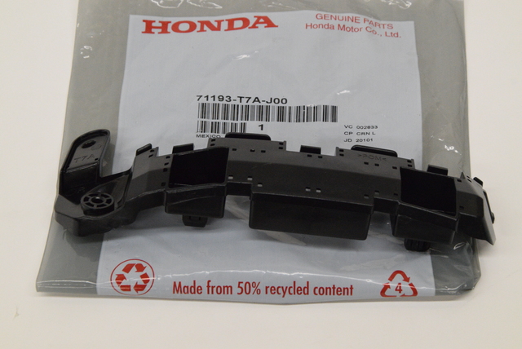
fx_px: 1132
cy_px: 174
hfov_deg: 26.0
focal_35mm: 78
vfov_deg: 17.5
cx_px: 261
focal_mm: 52
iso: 5000
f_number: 11
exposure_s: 1/160
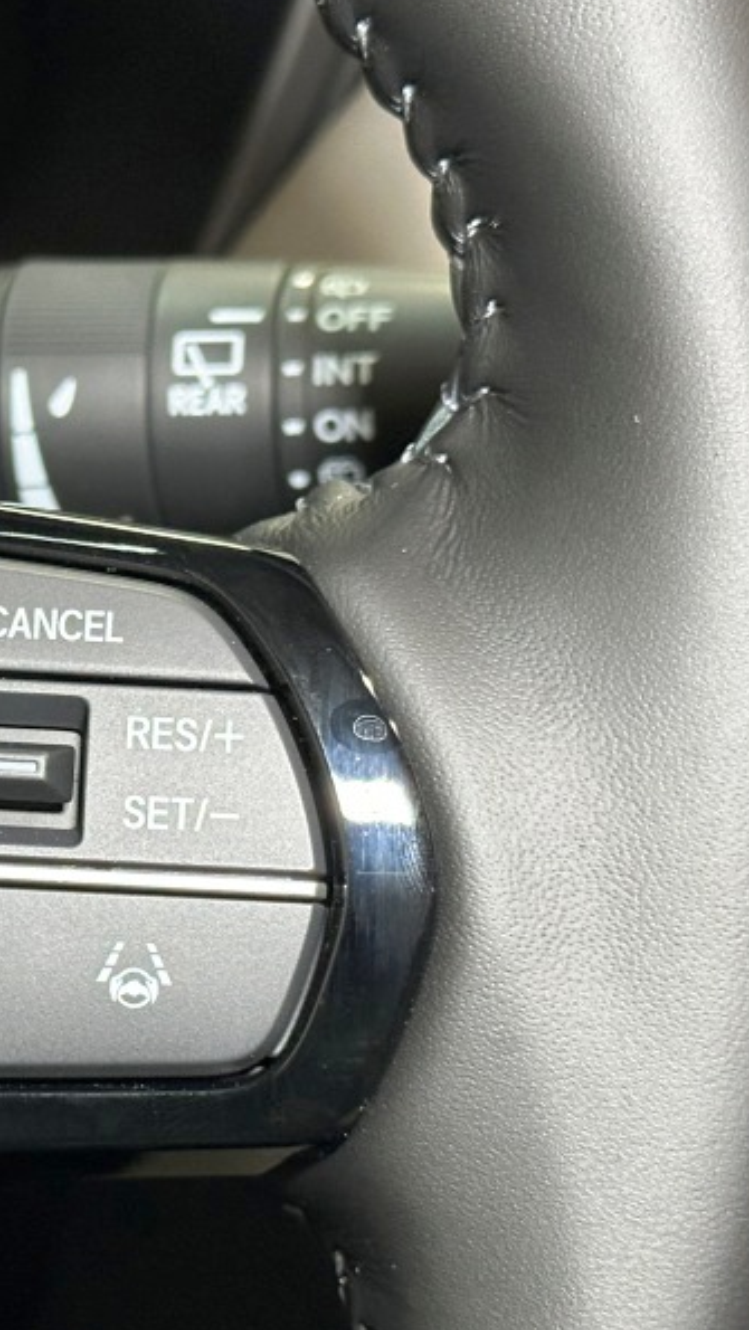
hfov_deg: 13.3
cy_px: 787
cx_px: -4
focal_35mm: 90
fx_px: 3175
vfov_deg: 23.6
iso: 400
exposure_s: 1/40
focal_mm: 6.86
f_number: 1.78
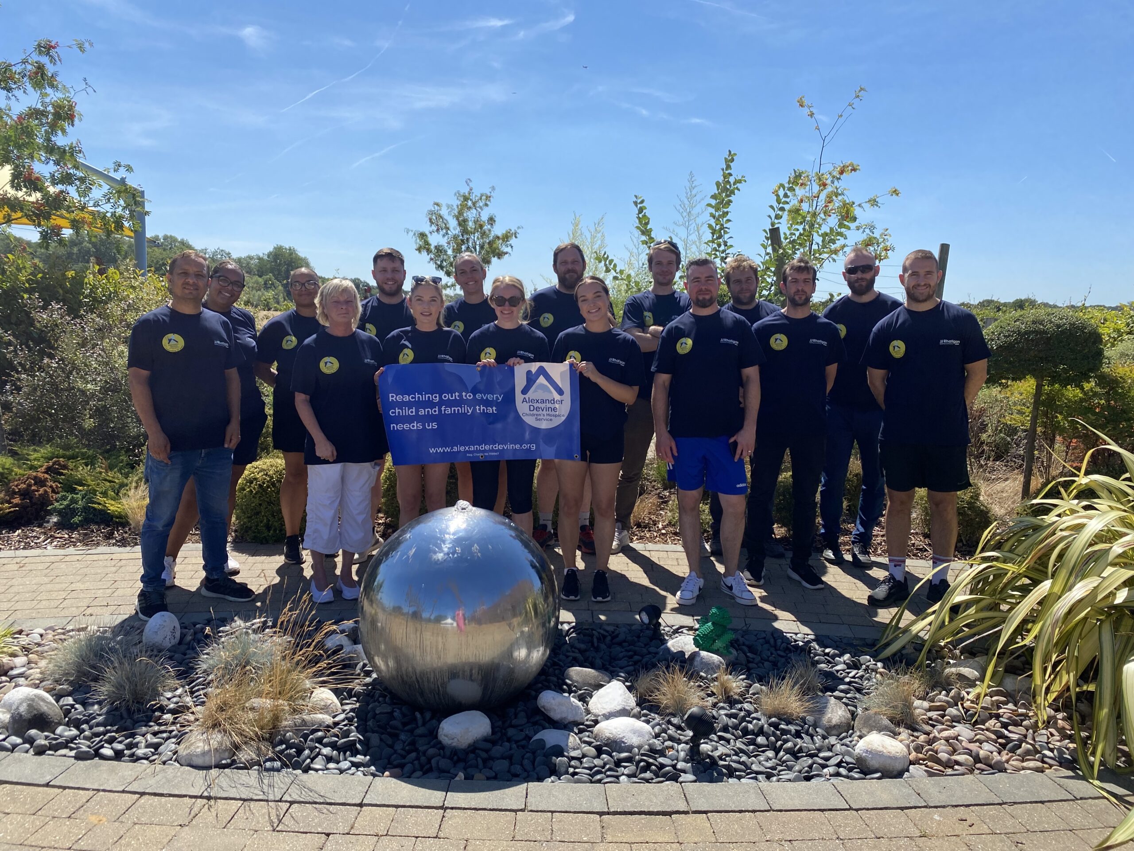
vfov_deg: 53.1
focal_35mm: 26
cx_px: 567
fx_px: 852
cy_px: 426
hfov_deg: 67.3
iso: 32
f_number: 1.8
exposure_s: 1/2817
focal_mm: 4.25
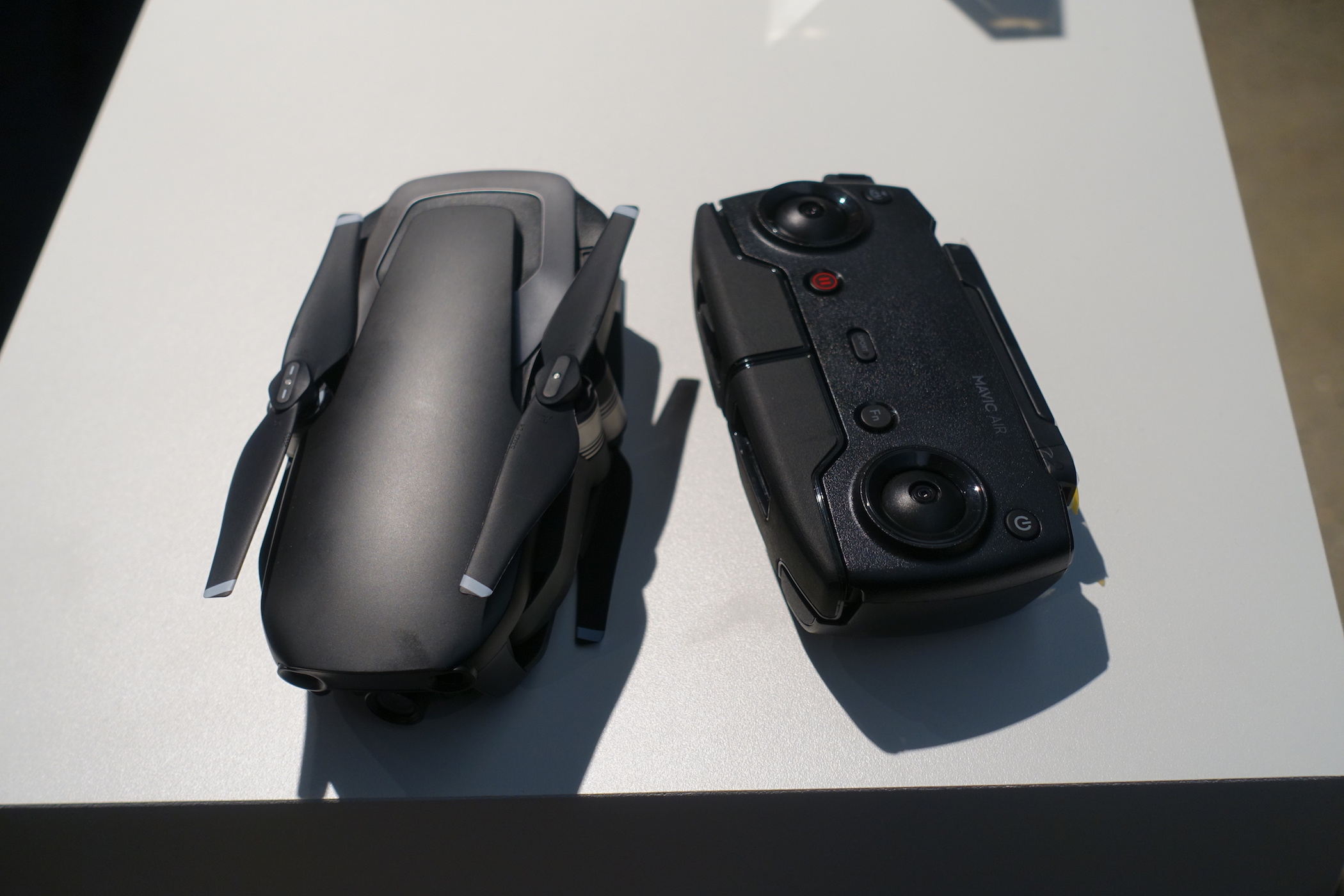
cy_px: 448
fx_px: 1755
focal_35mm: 47
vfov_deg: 28.6
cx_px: 672
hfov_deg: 41.9
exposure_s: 1/50
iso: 200
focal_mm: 17.06
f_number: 2.8
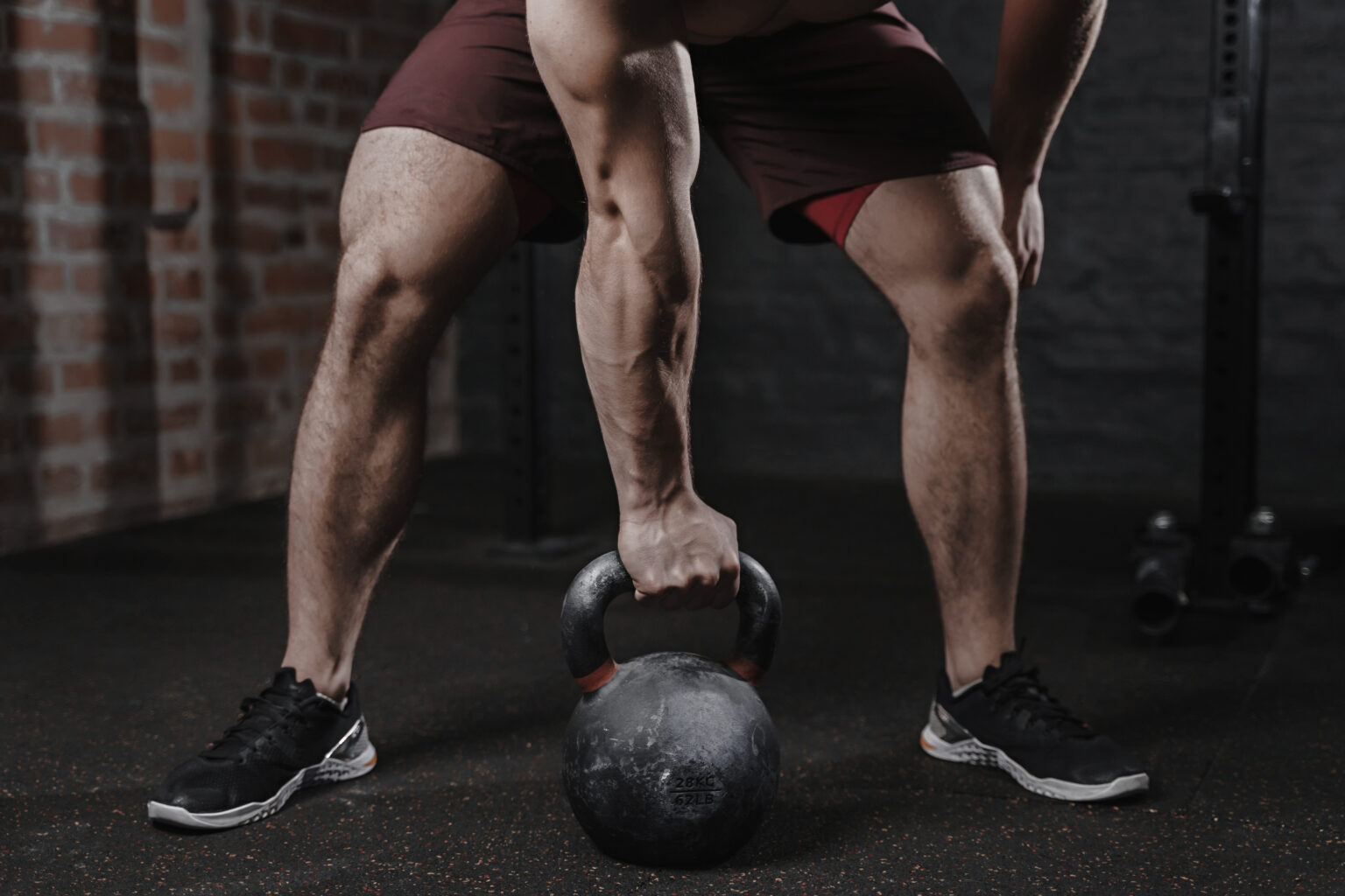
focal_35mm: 54
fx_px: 2017
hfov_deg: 36.9
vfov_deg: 25.1
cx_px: 672
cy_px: 448
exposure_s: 1/160
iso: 500
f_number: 2.8
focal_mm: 54
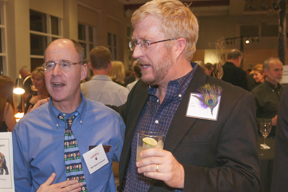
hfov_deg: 42.4
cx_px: 144
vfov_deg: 28.9
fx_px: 372
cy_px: 96
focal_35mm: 46
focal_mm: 31
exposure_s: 1/100
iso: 360
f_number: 3.5
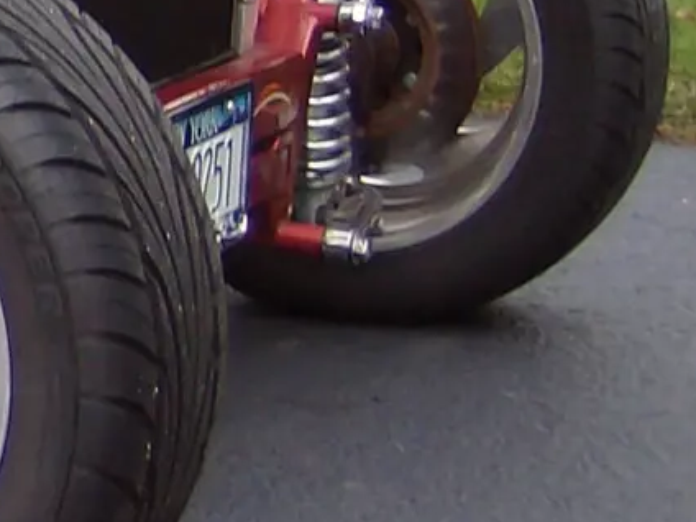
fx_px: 3277
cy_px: -66
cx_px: -829
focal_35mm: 163
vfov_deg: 9.0
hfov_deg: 10.8
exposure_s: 1/73.3
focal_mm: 6
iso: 100
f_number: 2.8
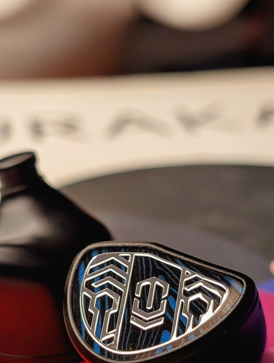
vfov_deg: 21.4
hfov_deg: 16.3
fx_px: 958
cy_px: 243
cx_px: 113
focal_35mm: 91
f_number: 1.68
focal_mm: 6.9
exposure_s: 1/23.8
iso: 57
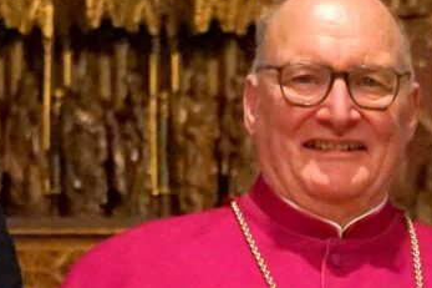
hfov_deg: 7.1
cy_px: 810
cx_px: 459
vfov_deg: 4.6
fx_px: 3454
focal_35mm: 288
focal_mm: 39
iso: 6400
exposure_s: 1/80
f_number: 4
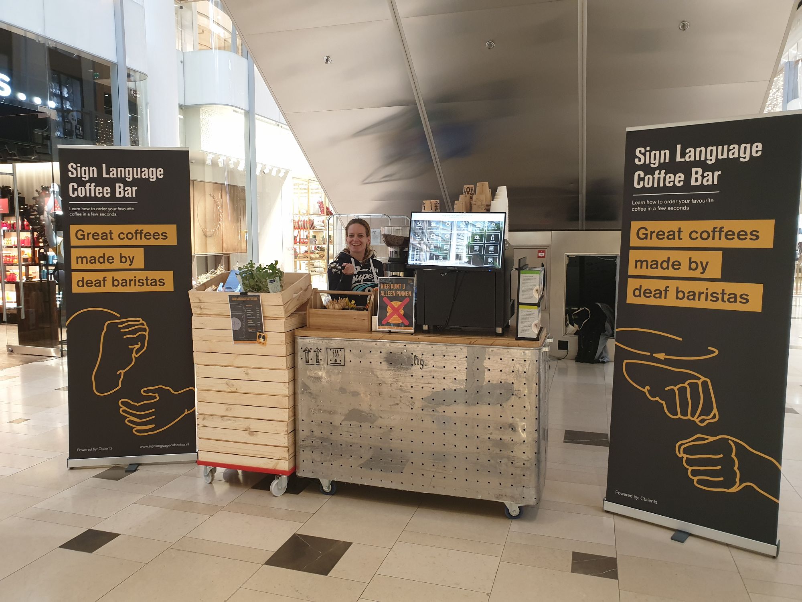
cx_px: 401
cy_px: 301
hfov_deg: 67.3
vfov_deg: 53.1
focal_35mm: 26
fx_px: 602
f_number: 2.4
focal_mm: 4.3
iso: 250
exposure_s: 1/50
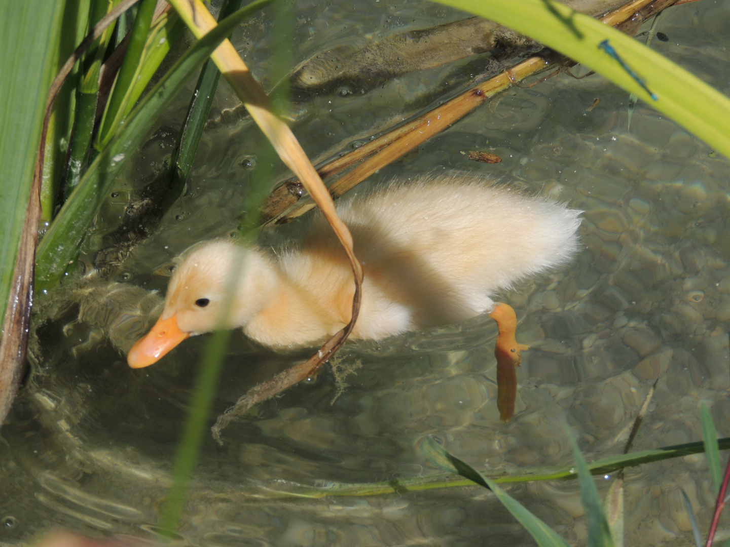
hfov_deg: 8.8
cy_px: 274
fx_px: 4745
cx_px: 365
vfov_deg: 6.6
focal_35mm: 225
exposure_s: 1/1000
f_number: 4.6
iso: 100
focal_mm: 40.1
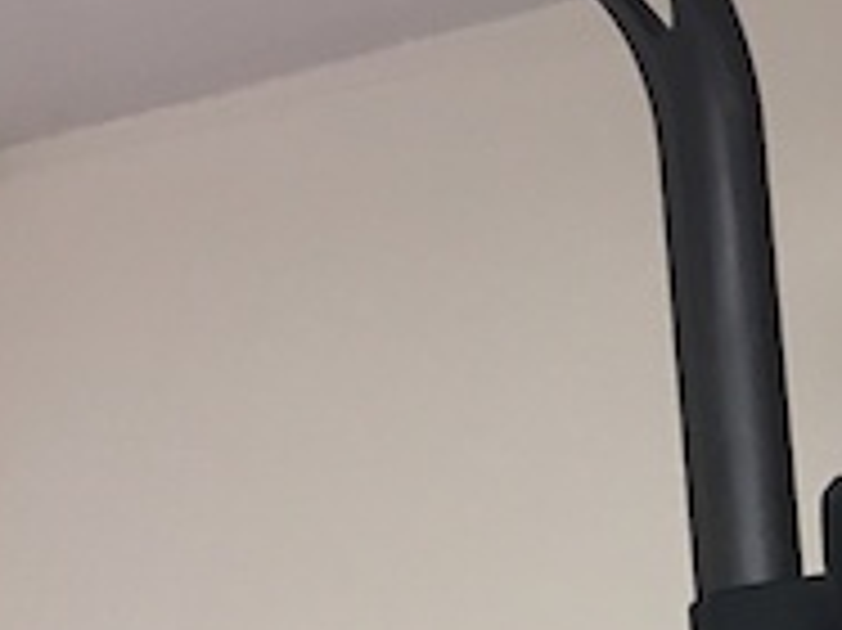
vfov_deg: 11.2
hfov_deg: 15.1
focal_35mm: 124
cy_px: 1107
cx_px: 1148
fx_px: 3014
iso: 80
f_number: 2.2
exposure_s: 1/30
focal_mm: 4.15
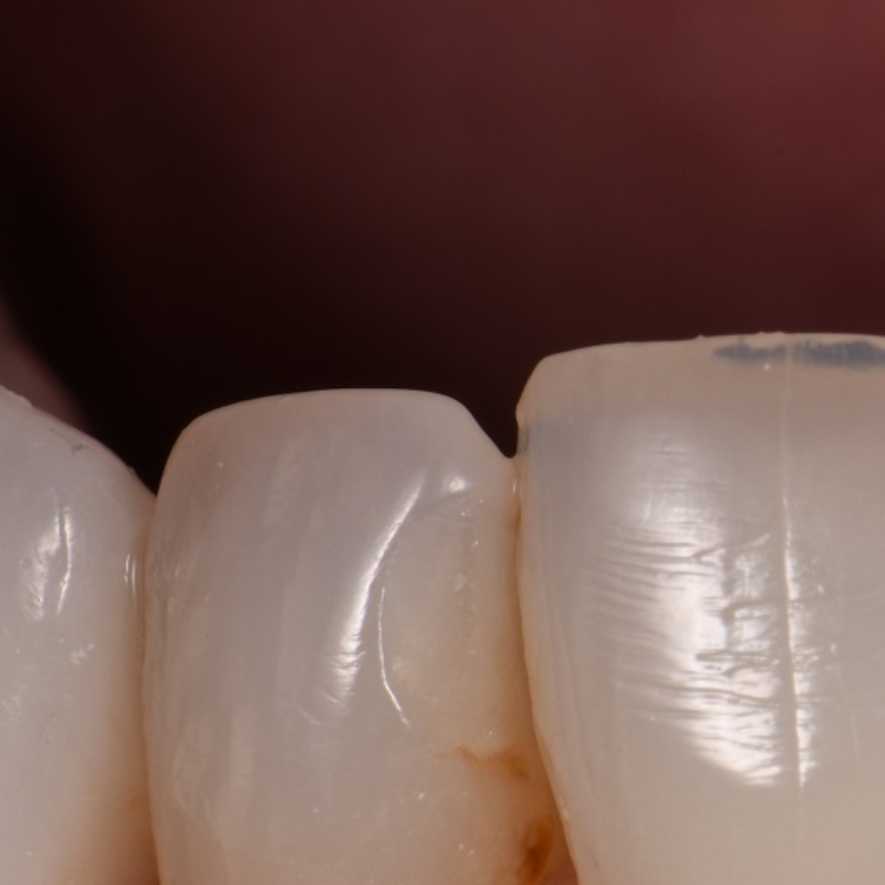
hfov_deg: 5.2
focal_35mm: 338
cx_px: 1079
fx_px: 9777
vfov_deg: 5.2
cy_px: 676
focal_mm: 105
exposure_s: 1/160
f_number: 36
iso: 200
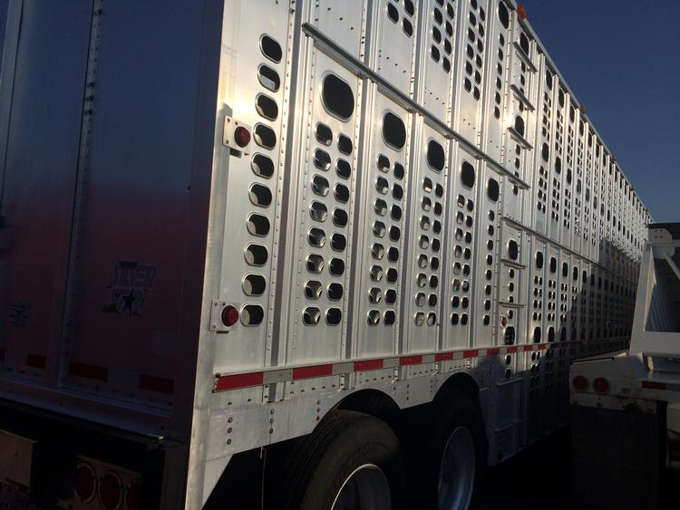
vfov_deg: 48.3
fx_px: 570
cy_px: 255
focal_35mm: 29
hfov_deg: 61.6
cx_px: 340
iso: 40
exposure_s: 1/8264
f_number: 2.2
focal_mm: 4.15
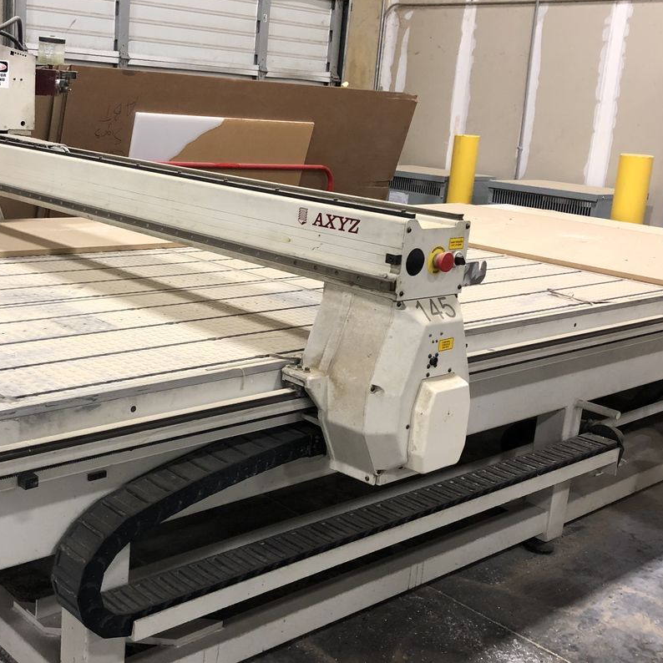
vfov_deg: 38.3
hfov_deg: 38.0
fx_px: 953
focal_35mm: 44
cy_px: 344
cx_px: 229
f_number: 1.8
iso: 40
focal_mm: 3.99
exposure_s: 1/15
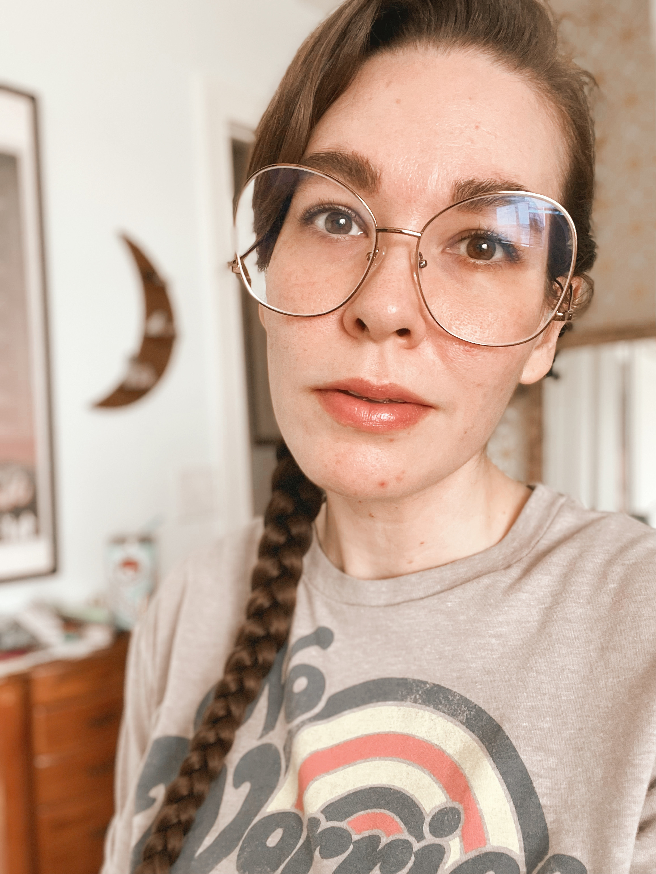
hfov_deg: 46.8
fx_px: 758
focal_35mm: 30
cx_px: 328
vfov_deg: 60.0
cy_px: 437
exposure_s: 1/60
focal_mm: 2.71
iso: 250
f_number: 2.2
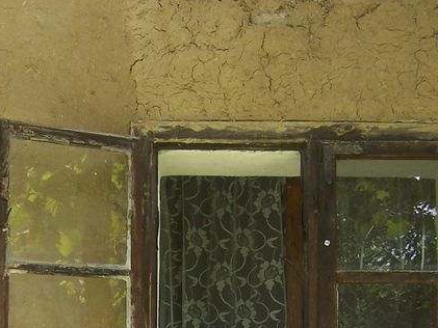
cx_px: 107
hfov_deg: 25.0
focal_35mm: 77
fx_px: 975
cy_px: 282
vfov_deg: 18.9
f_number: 3
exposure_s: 1/125
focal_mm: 6
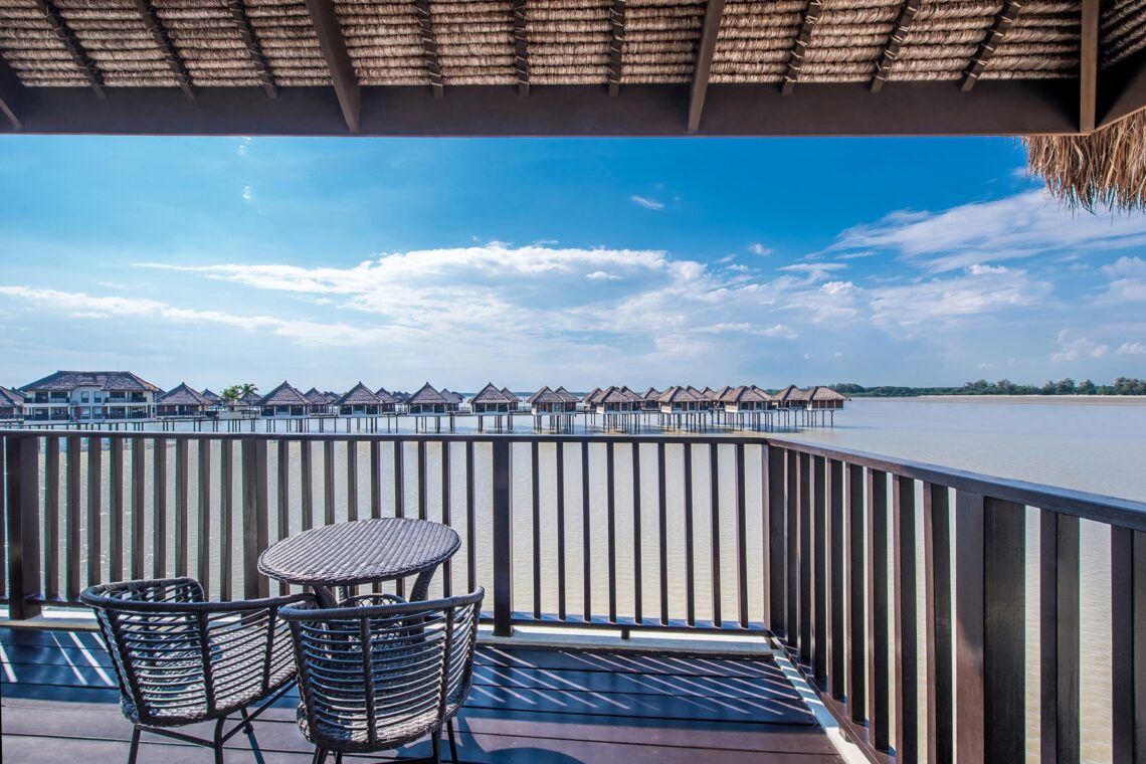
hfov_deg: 104.3
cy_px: 382
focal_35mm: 14
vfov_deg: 81.2
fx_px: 446
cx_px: 573
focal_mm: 14
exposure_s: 1/125
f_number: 11
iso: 100
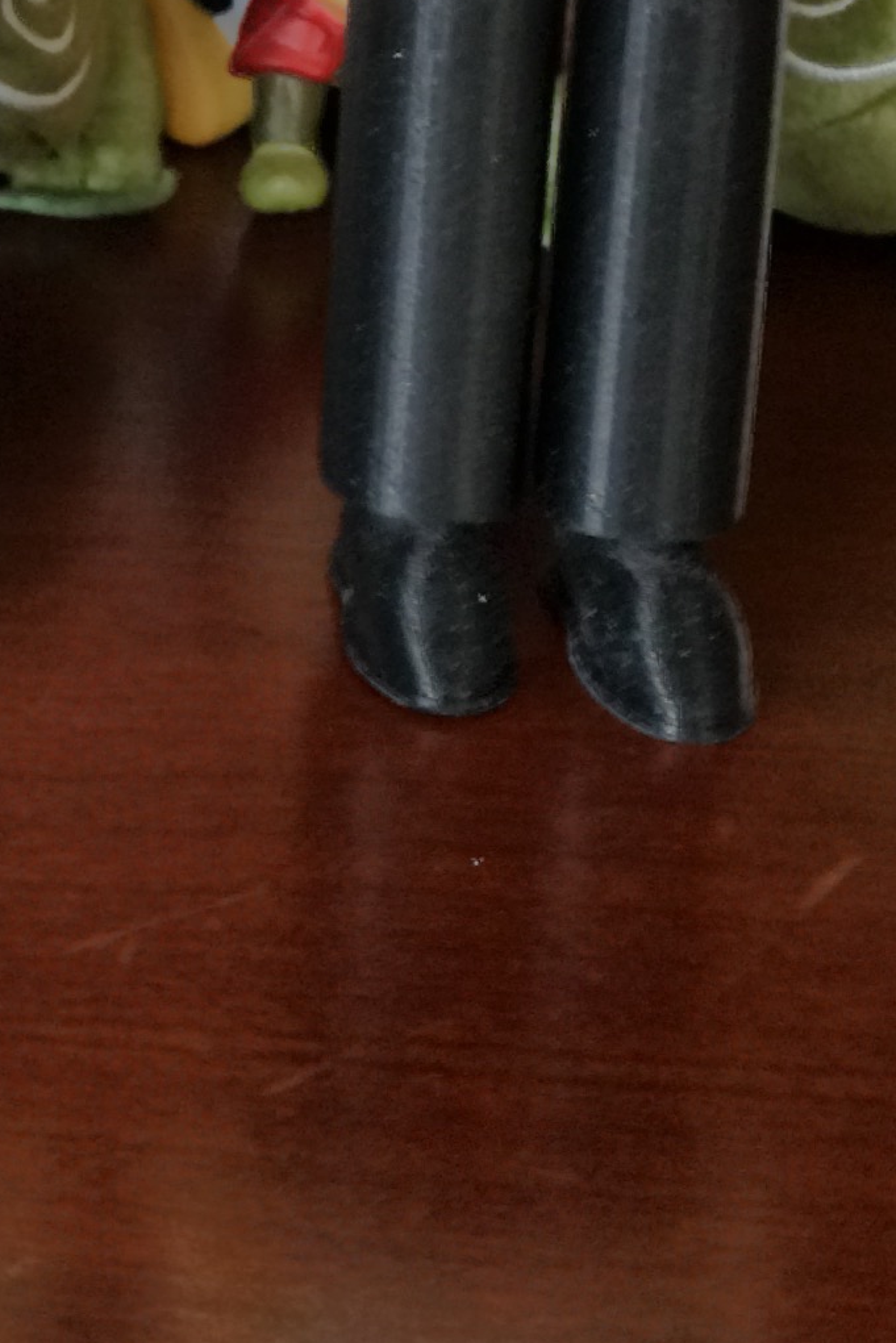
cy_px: -176
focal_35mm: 95
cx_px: -170
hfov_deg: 14.0
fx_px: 3545
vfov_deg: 20.4
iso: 80
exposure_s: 1/23
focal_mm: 4.15
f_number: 2.2
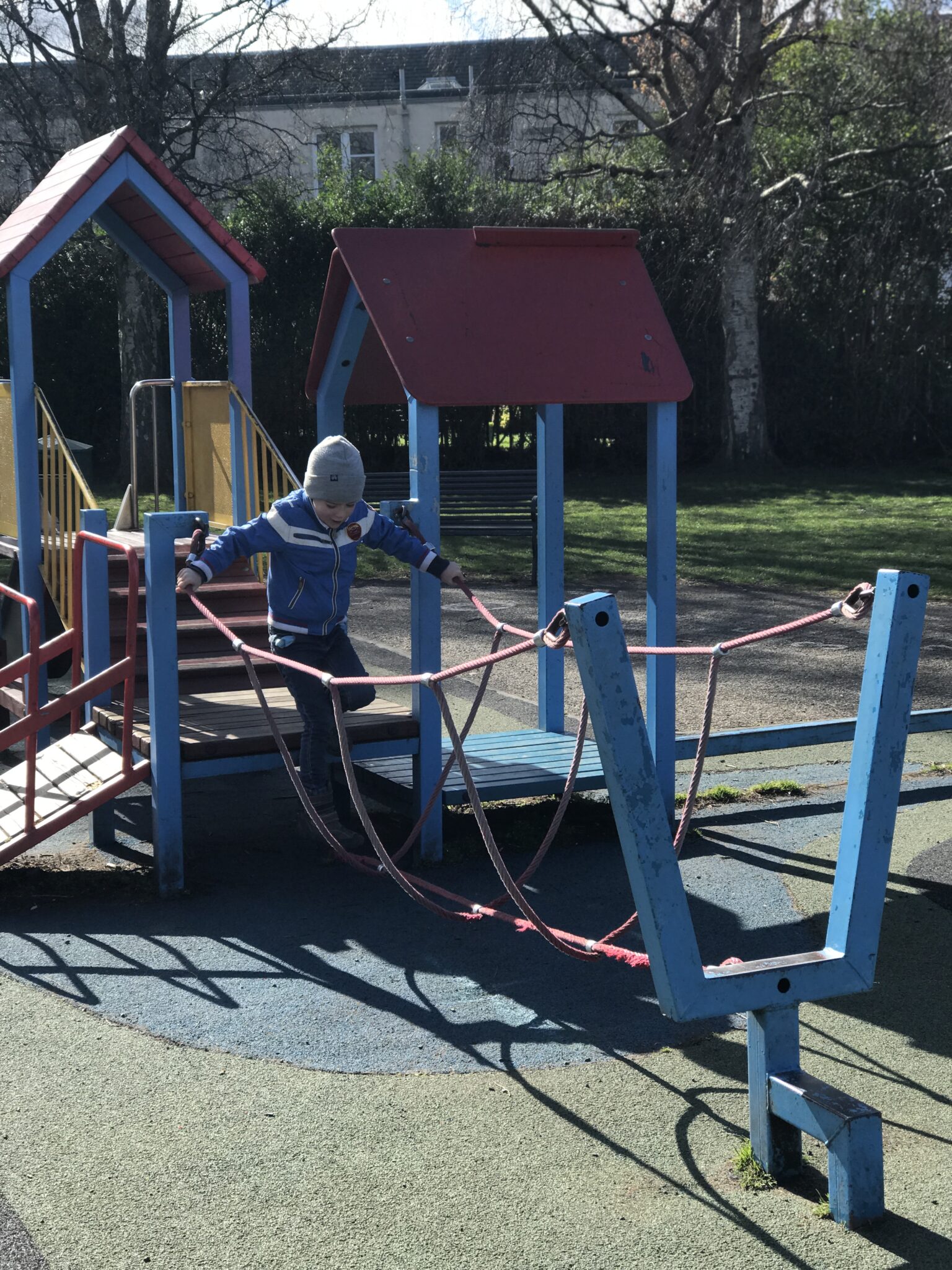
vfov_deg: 33.8
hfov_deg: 25.7
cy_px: 635
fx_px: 2090
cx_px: 476
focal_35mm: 57
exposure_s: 1/529
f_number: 2.8
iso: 20
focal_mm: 6.6
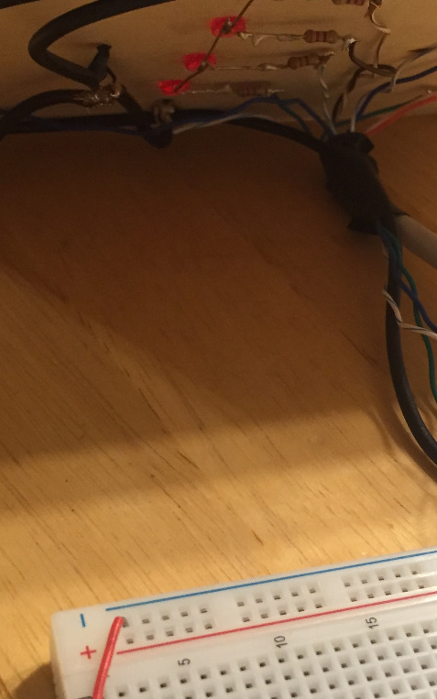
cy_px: 345
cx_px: 323
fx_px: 1105
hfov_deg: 22.2
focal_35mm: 58
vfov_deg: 35.1
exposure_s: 1/30
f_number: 2.2
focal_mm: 4.15
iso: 160
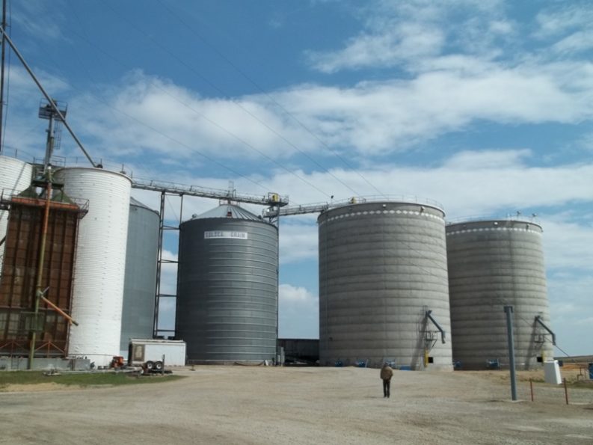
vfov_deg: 43.0
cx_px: 296
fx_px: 565
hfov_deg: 55.3
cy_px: 222
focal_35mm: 33
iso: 64
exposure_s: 1/320
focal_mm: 5.9
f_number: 8
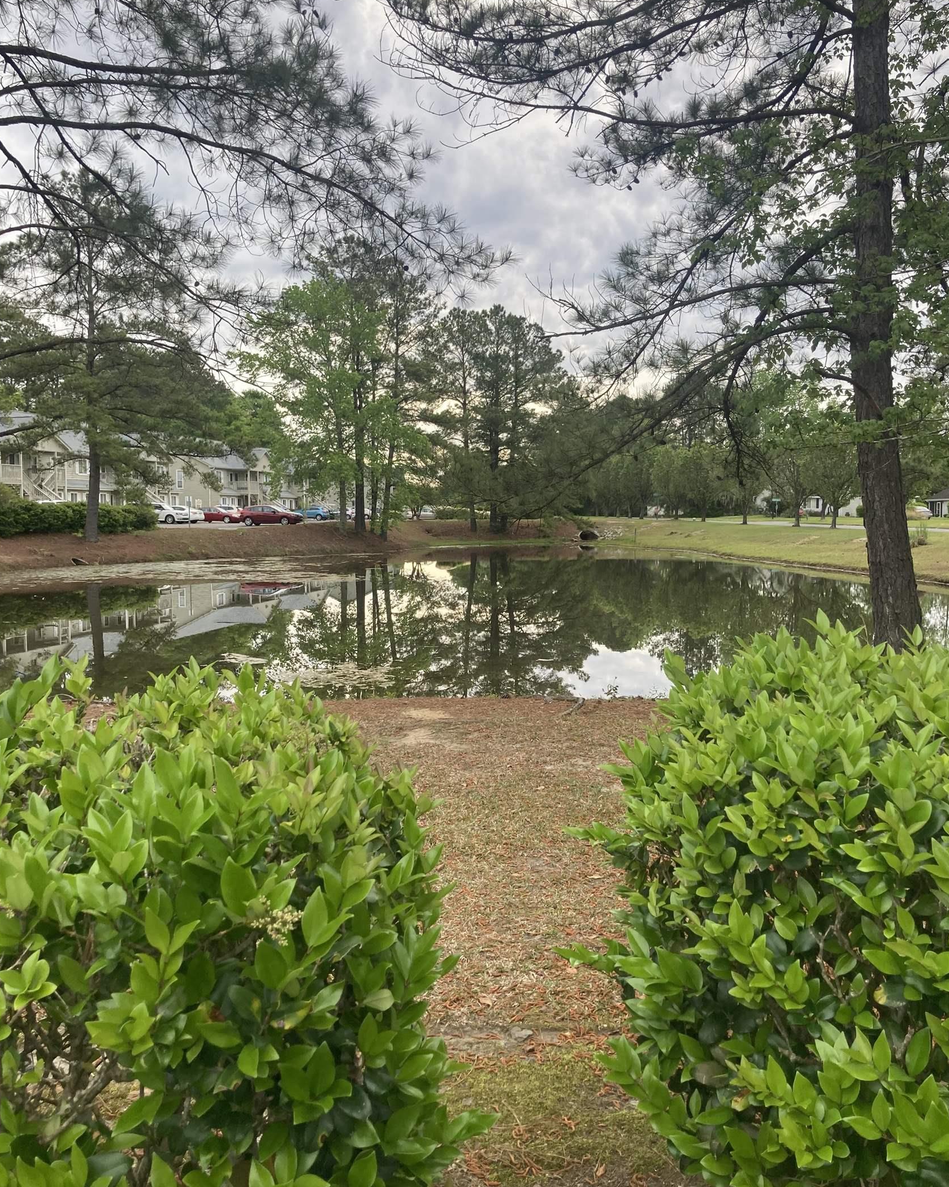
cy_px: 563
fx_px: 1053
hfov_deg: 48.5
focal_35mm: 30
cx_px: 471
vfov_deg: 58.7
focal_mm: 3.99
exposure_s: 1/552
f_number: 1.8
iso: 20
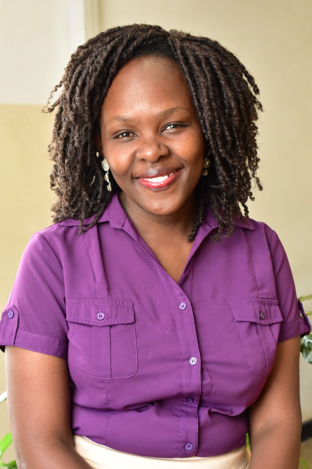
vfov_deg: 33.4
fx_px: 780
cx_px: 156
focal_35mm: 60
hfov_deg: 22.6
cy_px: 234
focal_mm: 40
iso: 3200
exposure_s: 1/200
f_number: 5.6
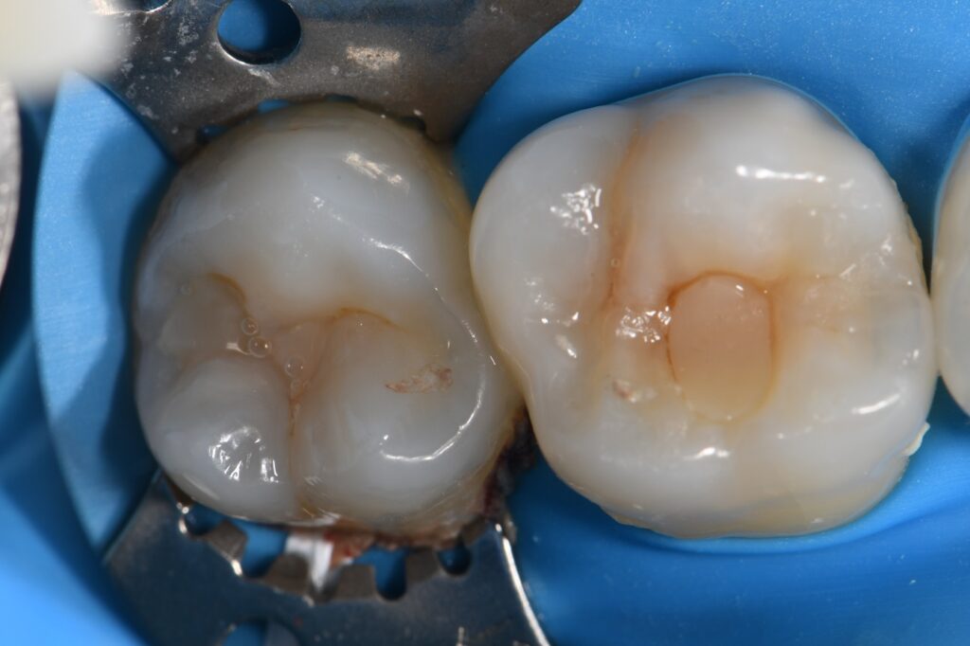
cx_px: 485
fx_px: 4229
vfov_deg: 8.7
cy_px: 323
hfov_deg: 13.1
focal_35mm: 157
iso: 200
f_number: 32
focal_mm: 105
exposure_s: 1/160
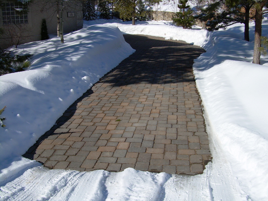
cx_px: 134
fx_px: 294
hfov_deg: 49.0
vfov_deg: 37.7
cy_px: 100
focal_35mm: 38
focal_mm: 6.3
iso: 50
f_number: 4.6
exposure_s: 1/771
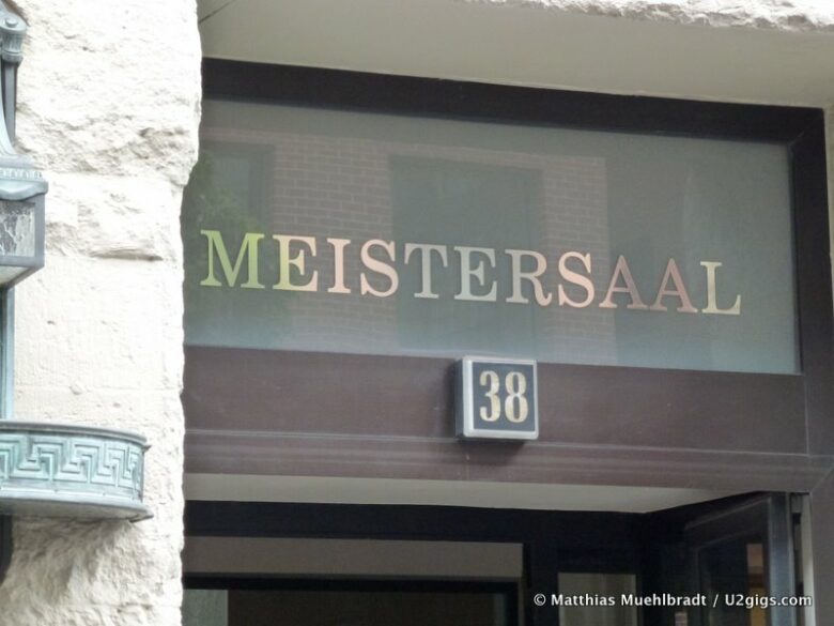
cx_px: 417
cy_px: 313
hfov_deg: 16.0
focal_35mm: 123
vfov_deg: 12.0
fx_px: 2963
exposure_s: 1/50
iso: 400
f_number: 5.1
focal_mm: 20.2
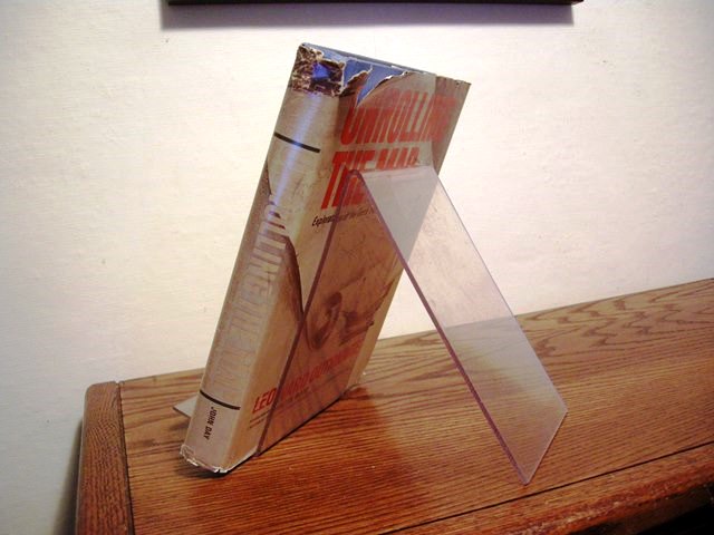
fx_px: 743
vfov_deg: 39.7
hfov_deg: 51.4
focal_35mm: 36
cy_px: 268
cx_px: 357
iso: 400
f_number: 2.7
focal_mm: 7.5
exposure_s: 1/10.8
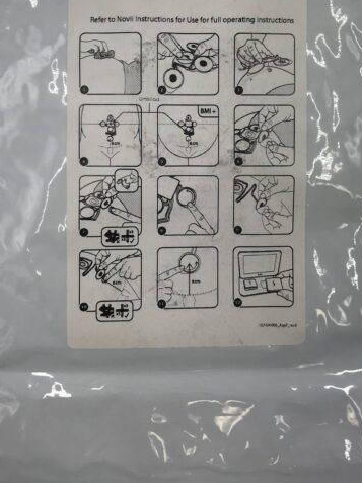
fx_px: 656
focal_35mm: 47
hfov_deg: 30.8
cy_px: 141
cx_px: 208
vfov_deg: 39.7
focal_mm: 3.99
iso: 20
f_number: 1.8
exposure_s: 1/120
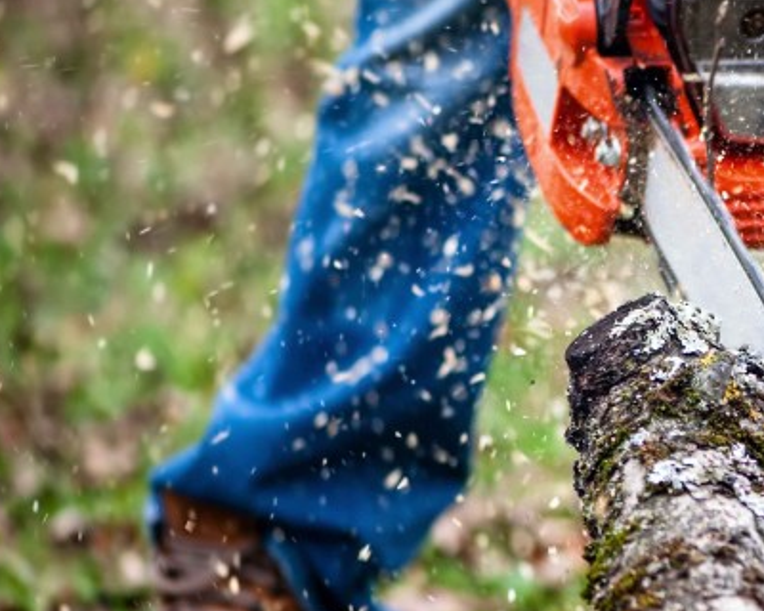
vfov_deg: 6.1
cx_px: 951
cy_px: 291
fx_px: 5698
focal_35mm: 252
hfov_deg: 7.6
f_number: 2.8
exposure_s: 1/500
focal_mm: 105
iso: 400
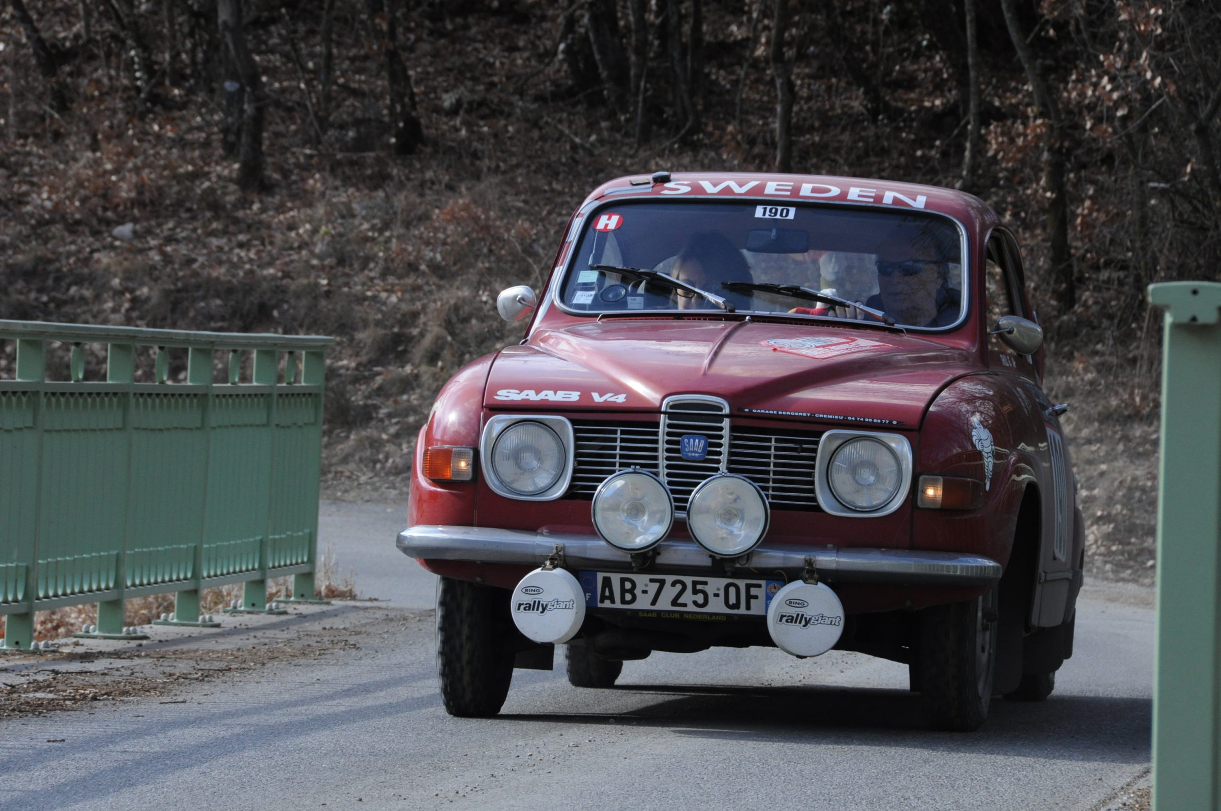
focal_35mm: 225
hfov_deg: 9.2
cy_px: 406
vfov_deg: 6.1
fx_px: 7621
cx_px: 610
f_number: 13
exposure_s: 1/500
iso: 800
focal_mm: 150
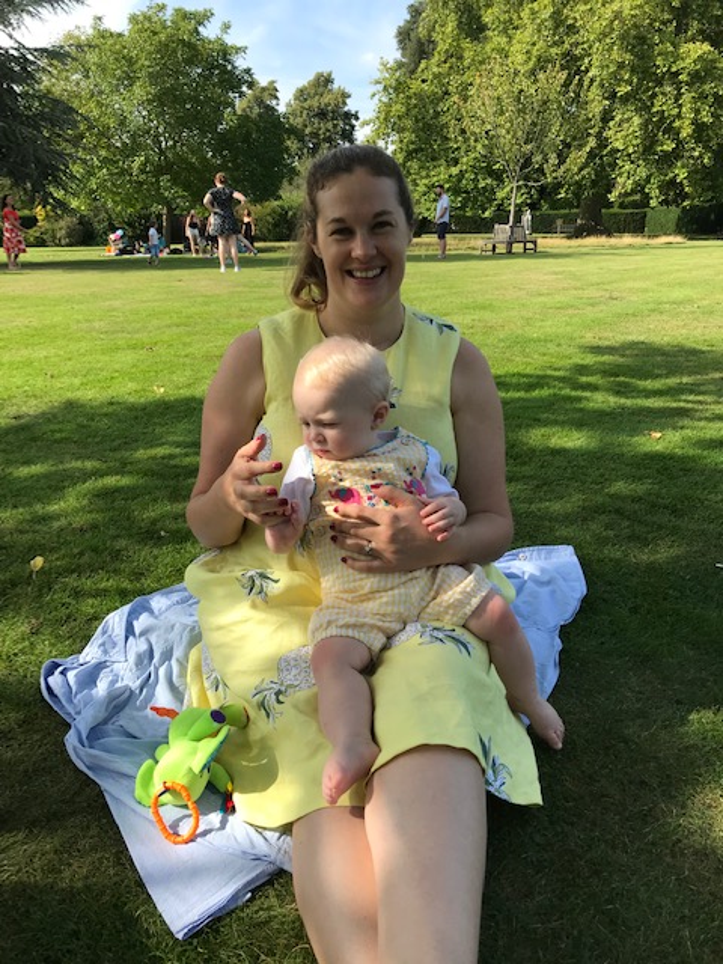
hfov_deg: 49.7
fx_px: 780
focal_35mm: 28
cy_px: 482
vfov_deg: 63.4
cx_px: 362
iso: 20
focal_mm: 3.99
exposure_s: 1/1114
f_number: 1.8
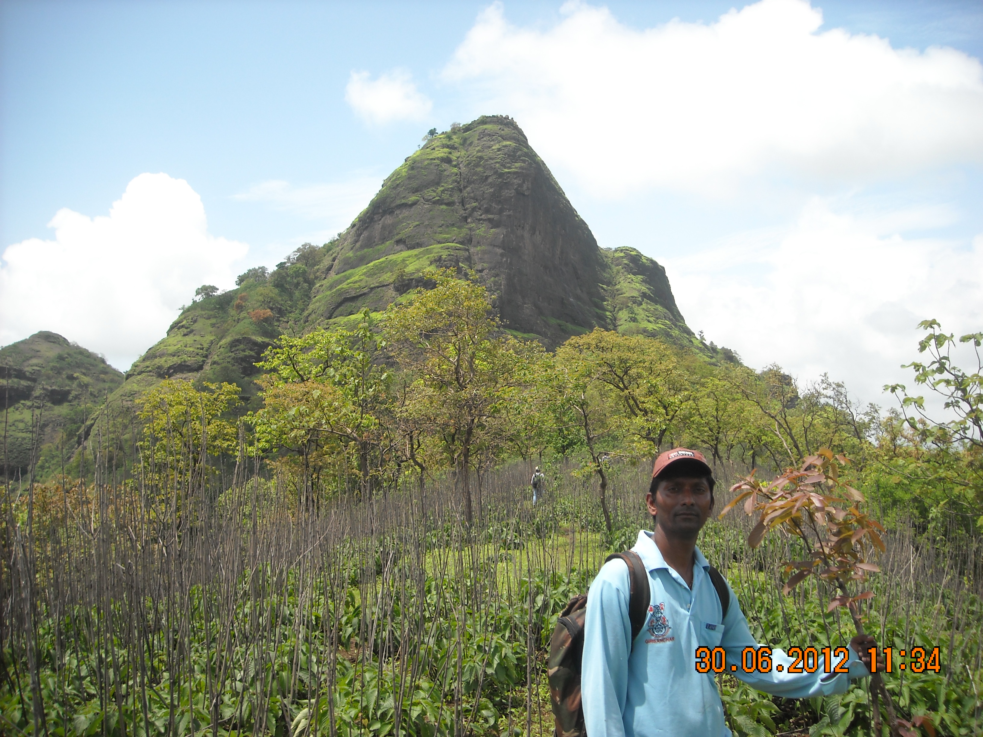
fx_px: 994
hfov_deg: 52.6
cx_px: 492
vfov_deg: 40.7
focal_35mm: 35
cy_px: 368
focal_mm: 5.7
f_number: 5.6
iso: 64
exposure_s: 1/201
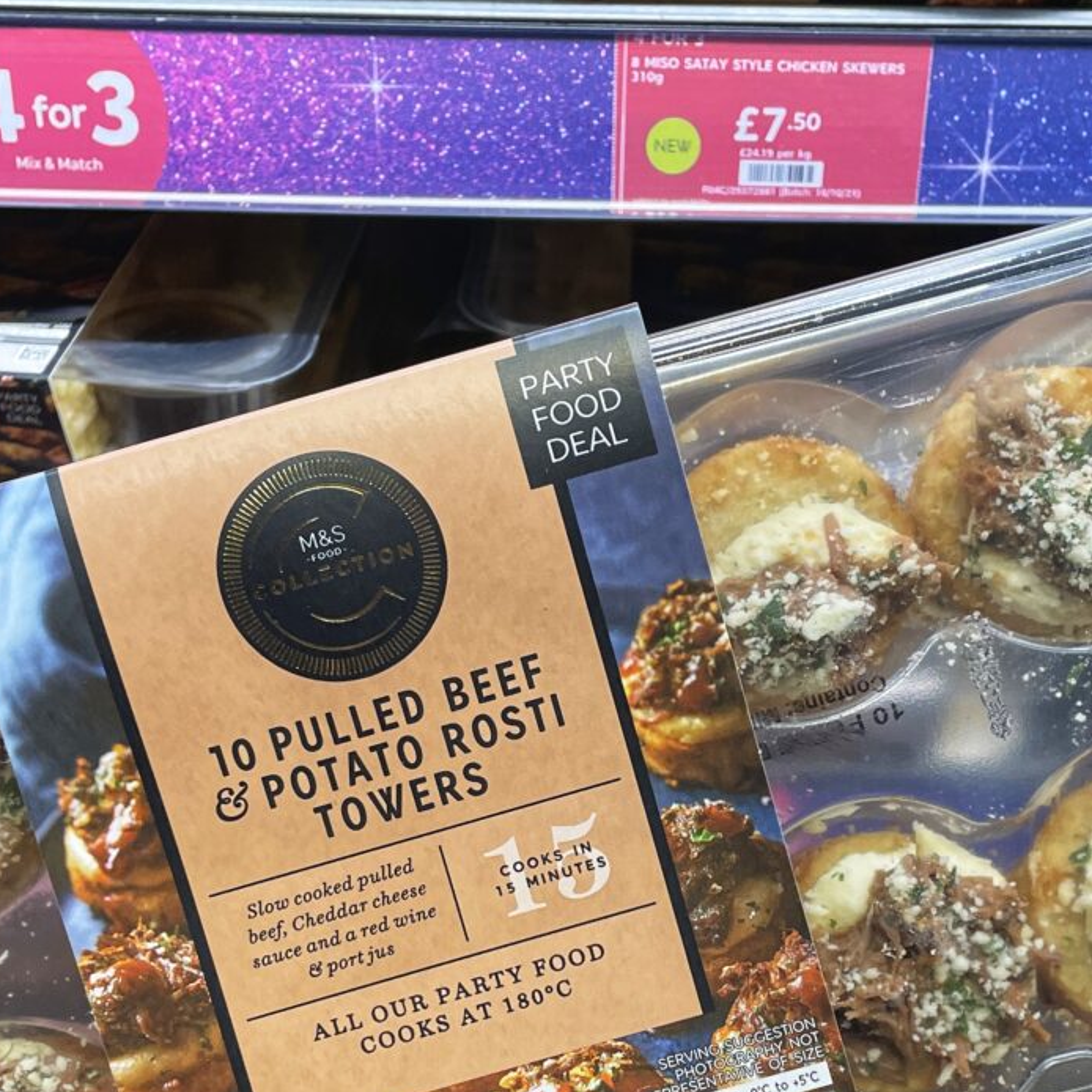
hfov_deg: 32.2
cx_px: 603
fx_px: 1892
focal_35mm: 53
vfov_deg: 31.6
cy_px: 831
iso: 125
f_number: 1.6
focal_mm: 4.2
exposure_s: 1/100
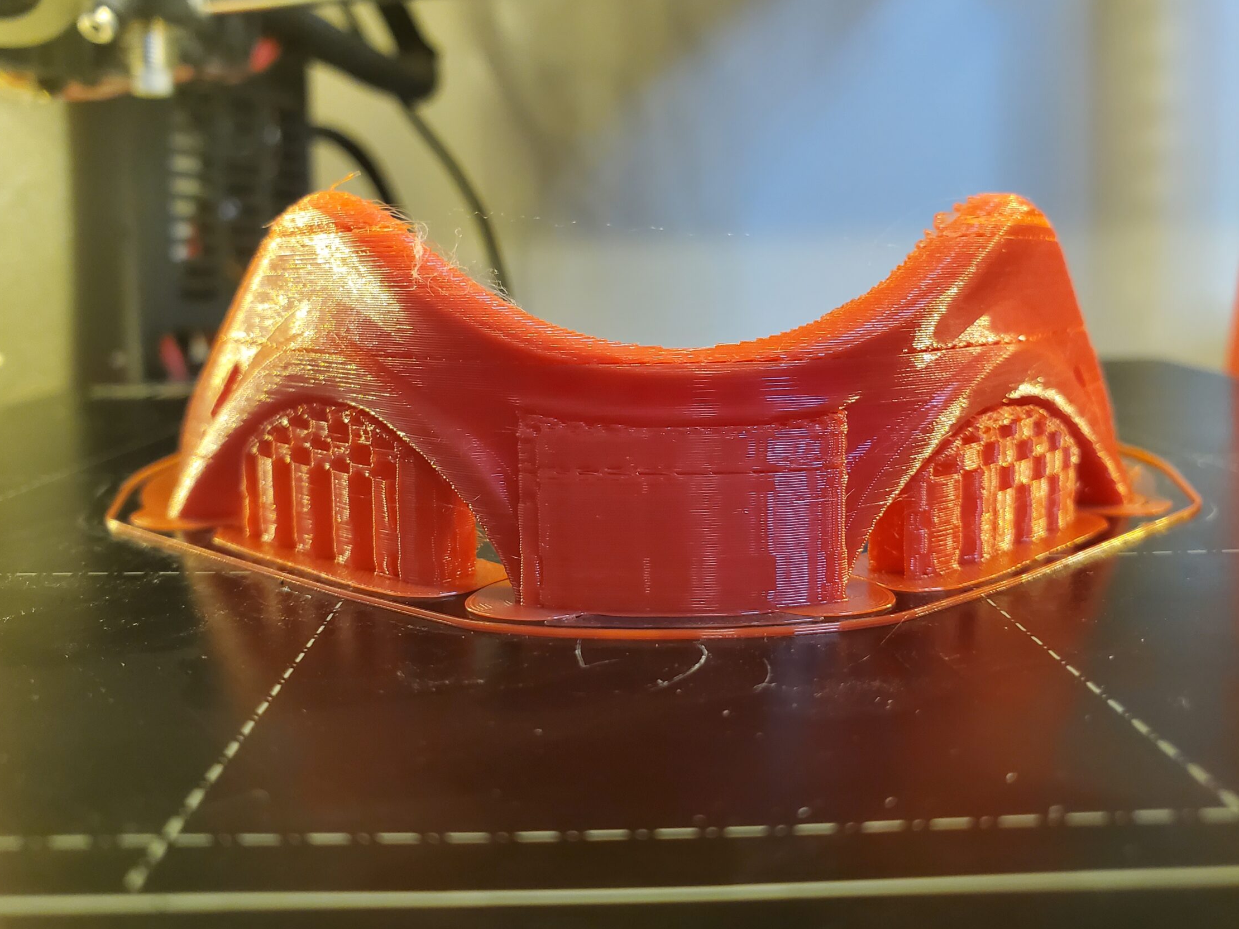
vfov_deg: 46.7
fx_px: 1074
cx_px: 610
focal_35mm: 30
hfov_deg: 60.0
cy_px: 398
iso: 200
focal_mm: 4.3
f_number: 2.4
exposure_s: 1/50
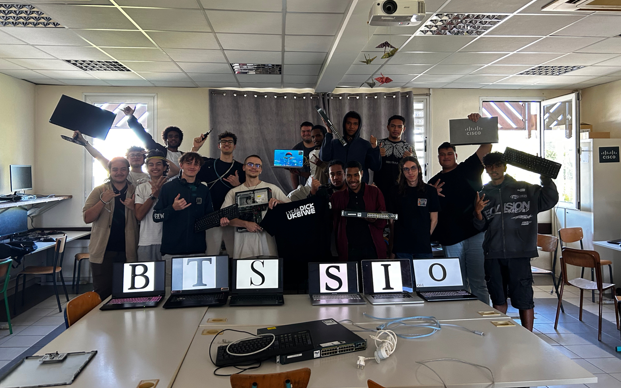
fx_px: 474
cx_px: 307
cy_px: 160
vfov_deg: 44.3
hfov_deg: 66.5
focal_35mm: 28
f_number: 1.5
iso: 250
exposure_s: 1/60
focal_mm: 5.7
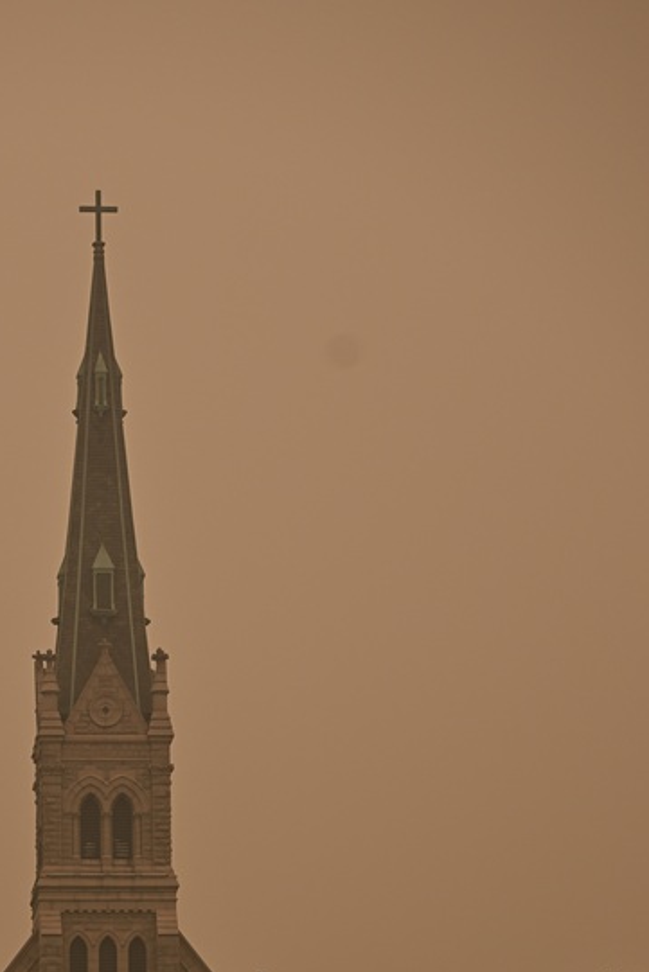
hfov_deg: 7.2
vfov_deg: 10.7
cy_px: 776
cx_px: 85
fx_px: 5161
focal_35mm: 191
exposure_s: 1/500
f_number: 4
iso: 160
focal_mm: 101
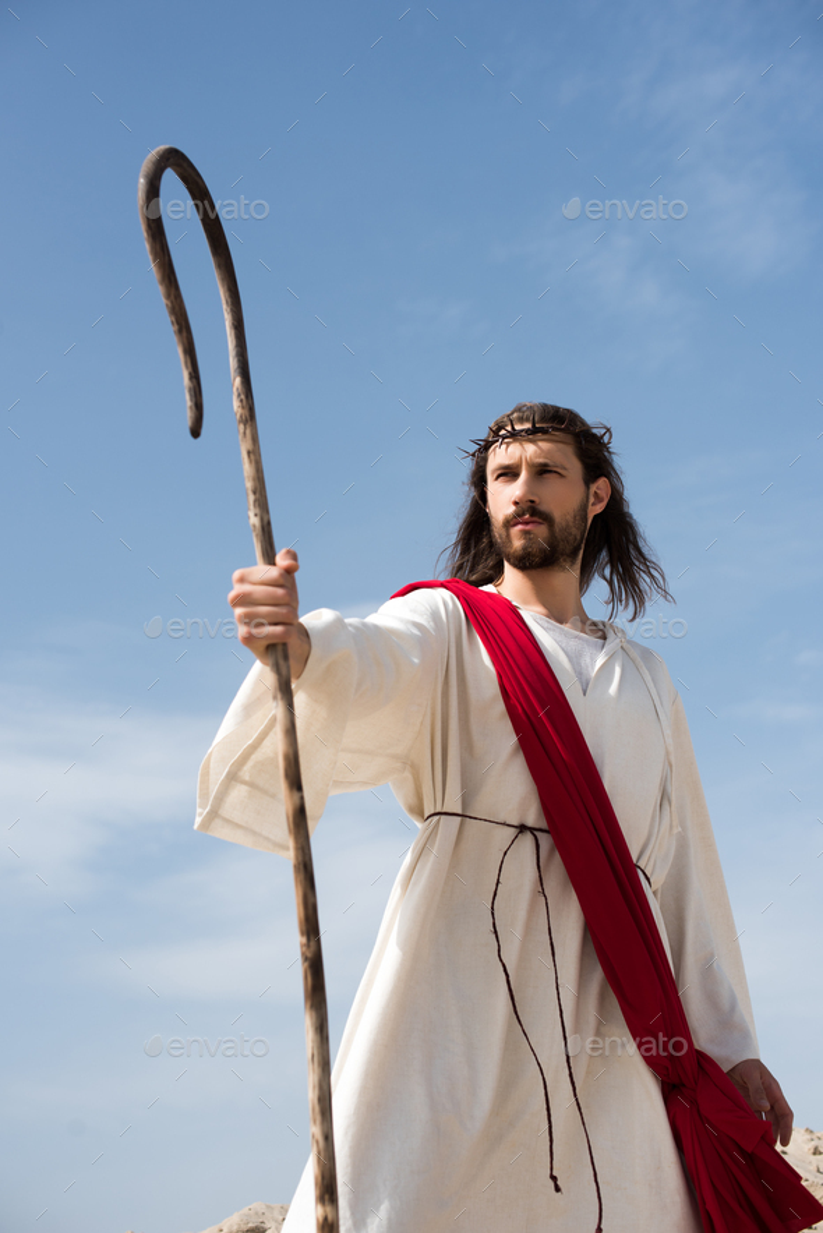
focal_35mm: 50
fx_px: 1713
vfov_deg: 39.6
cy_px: 616
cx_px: 412
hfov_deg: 27.0
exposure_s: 1/1600
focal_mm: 50
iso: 100
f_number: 4.5
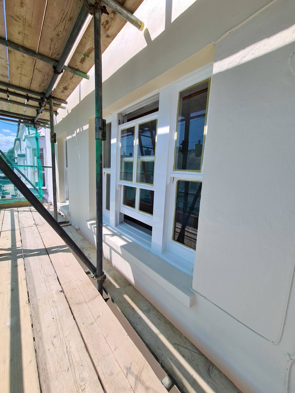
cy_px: 196
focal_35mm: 13
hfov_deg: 89.9
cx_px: 148
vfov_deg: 106.2
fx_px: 148
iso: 50
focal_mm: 2.2
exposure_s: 1/1388
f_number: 2.2
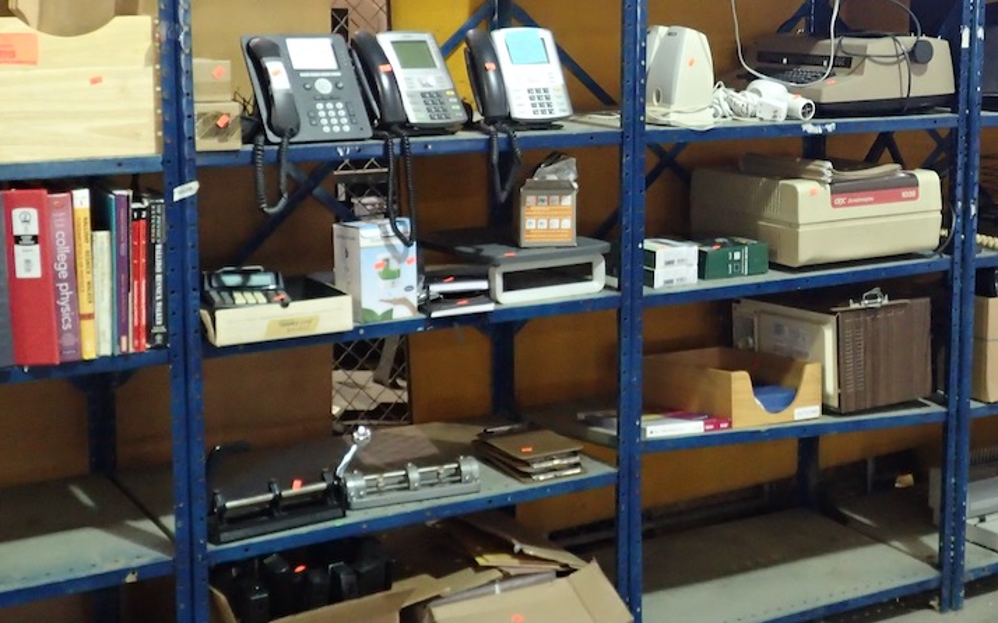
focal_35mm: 57
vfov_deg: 22.7
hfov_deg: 35.2
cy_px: 254
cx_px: 703
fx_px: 1550
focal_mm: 5.5
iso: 500
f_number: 2.3
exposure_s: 1/30
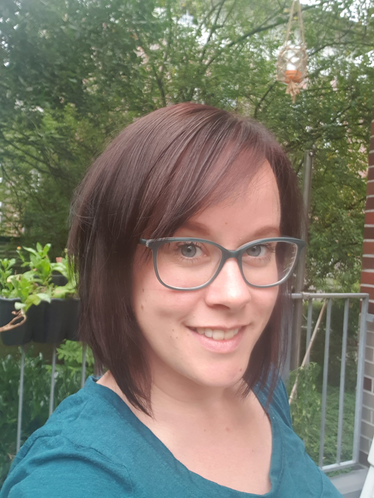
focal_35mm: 31
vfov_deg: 58.4
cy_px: 249
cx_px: 187
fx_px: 447
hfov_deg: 45.4
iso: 100
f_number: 1.7
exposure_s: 1/50
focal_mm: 2.92
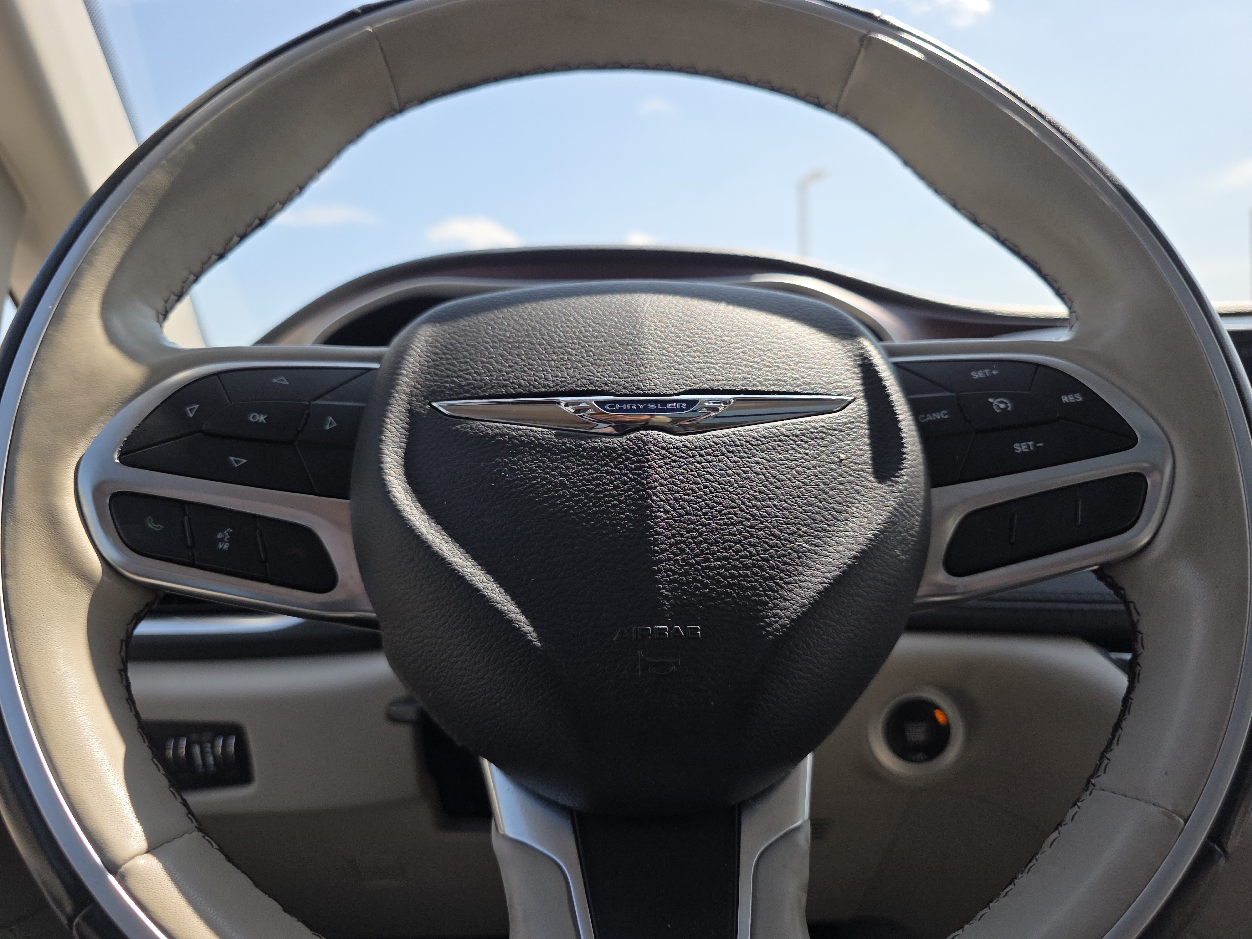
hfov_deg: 73.9
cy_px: 470
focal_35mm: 23
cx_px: 626
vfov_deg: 58.9
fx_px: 832
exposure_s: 1/2797
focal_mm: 6.3
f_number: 1.7
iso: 80
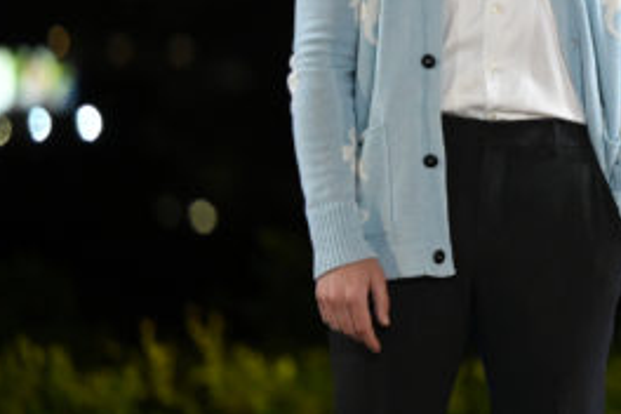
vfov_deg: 3.5
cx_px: 854
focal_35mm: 392
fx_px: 6761
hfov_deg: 5.2
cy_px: 51
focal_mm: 135
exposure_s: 1/125
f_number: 2.8
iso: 4500
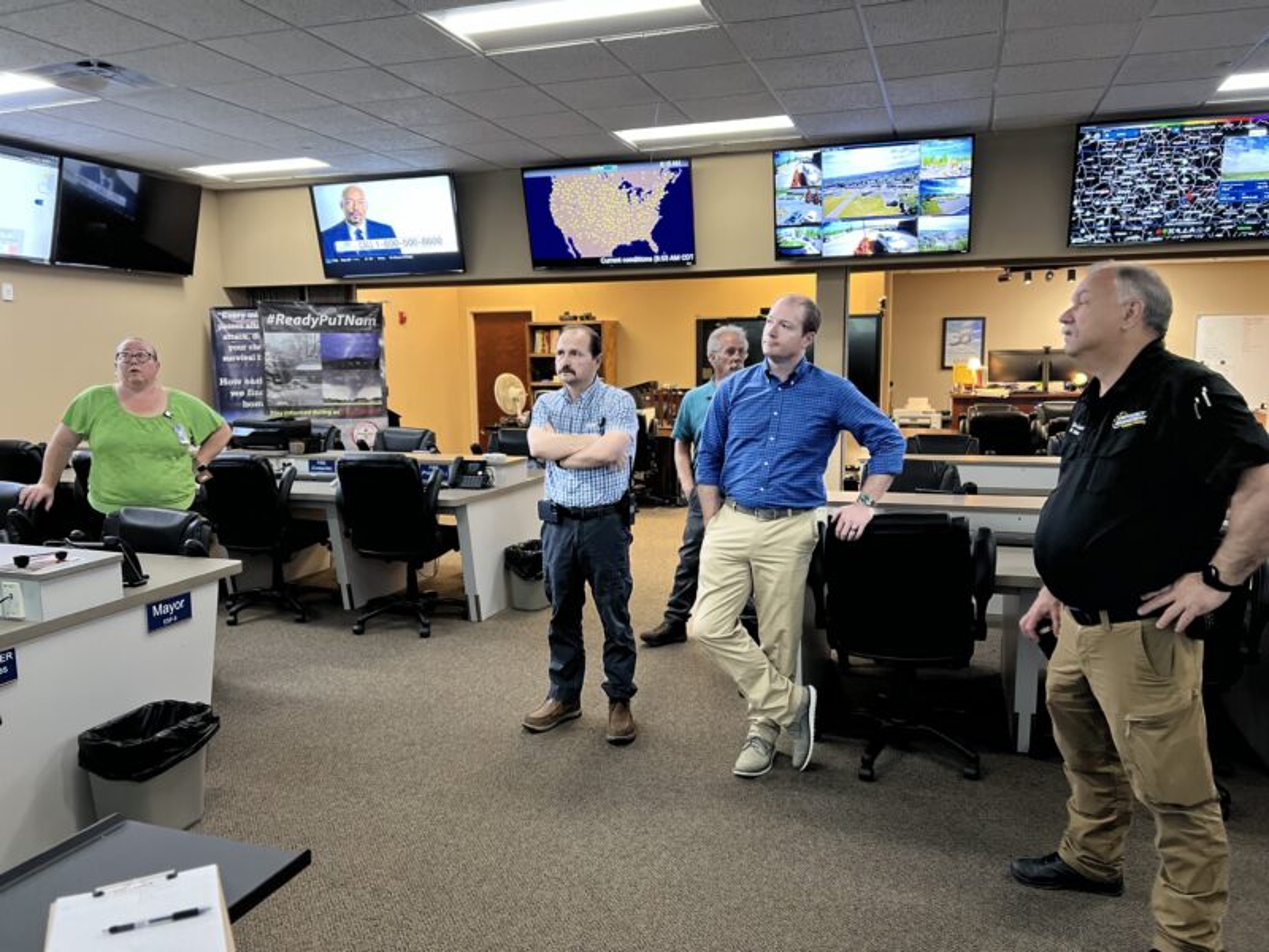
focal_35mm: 26
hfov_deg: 67.3
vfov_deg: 53.1
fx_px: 953
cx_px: 634
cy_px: 476
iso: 500
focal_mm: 5.7
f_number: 1.5
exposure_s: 1/60
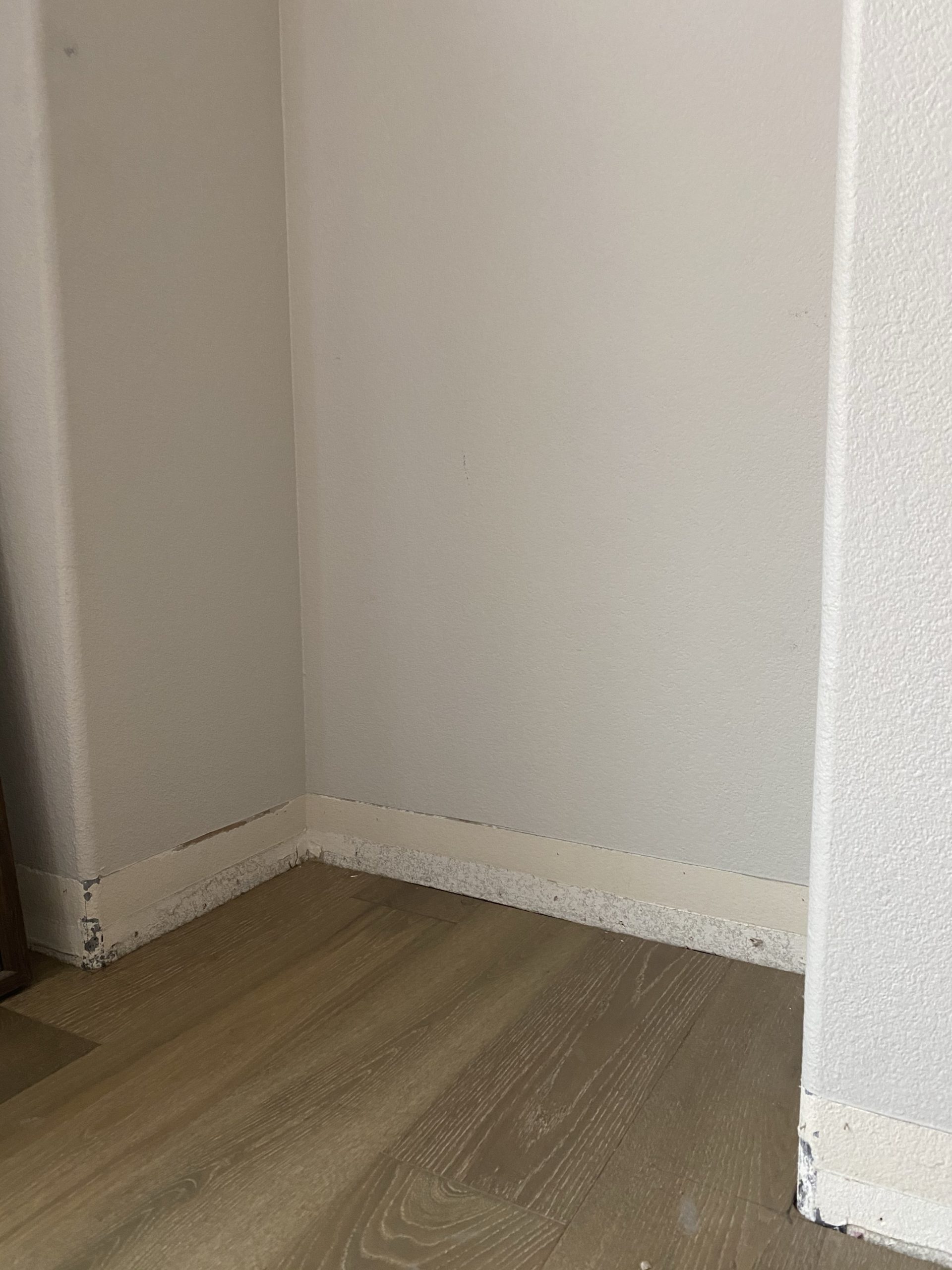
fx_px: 953
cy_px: 635
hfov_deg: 53.1
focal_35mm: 26
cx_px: 476
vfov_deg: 67.3
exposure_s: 1/60
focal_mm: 4.25
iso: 250
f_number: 1.8
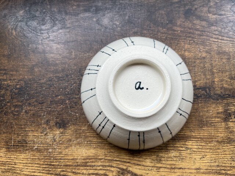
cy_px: 88
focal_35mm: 26
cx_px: 118
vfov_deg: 53.1
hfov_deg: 67.3
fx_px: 177
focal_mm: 5.1
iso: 40
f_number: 1.6
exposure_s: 1/220
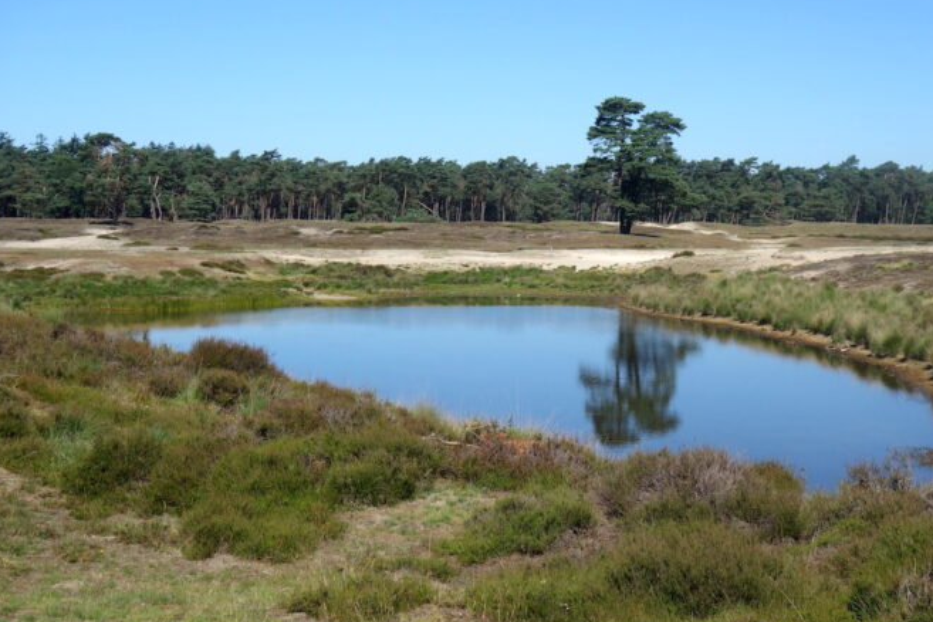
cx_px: 555
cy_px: 266
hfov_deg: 35.5
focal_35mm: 56
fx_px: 1451
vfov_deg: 24.2
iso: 125
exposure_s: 1/640
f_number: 5.6
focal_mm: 17.18
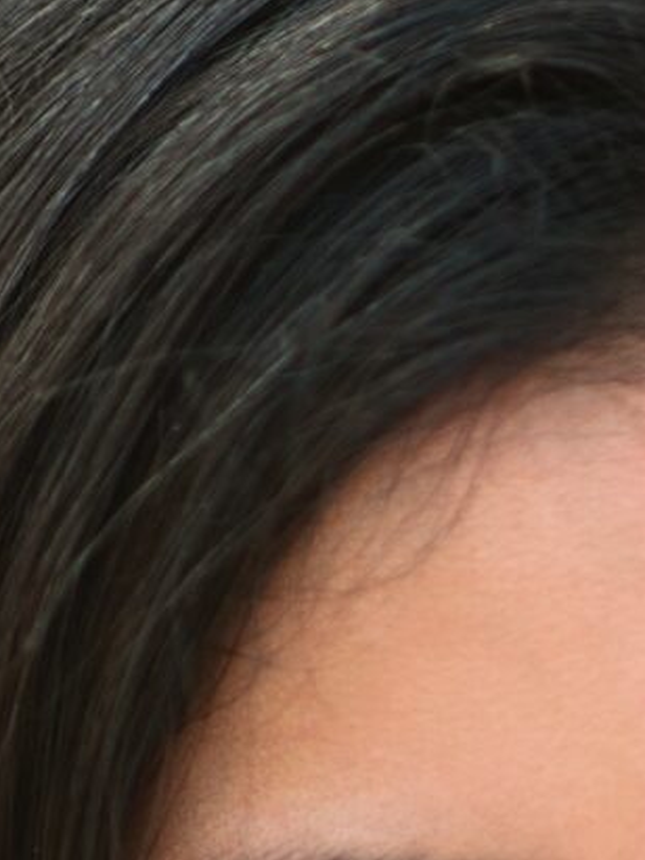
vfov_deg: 3.8
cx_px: 866
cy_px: 2000
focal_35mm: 509
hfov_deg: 2.9
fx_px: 12652
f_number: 2
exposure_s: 1/200
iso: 140
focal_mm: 85
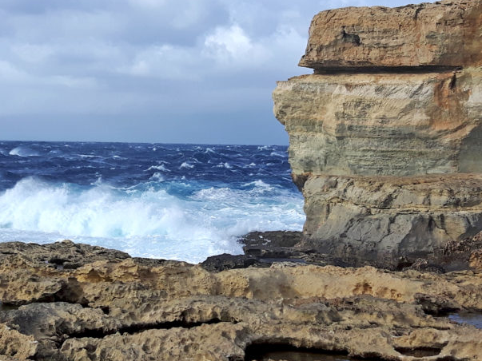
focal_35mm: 79
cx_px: 179
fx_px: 1100
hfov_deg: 24.6
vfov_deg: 18.6
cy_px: 113
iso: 40
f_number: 1.9
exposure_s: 1/1449
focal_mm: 3.7
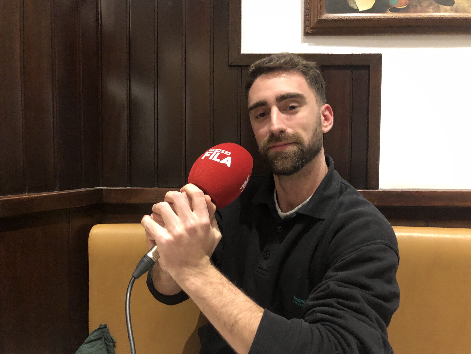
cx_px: 236
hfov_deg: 63.4
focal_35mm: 28
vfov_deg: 49.7
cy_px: 177
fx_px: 381
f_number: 1.8
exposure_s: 1/4
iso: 125
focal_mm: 3.99
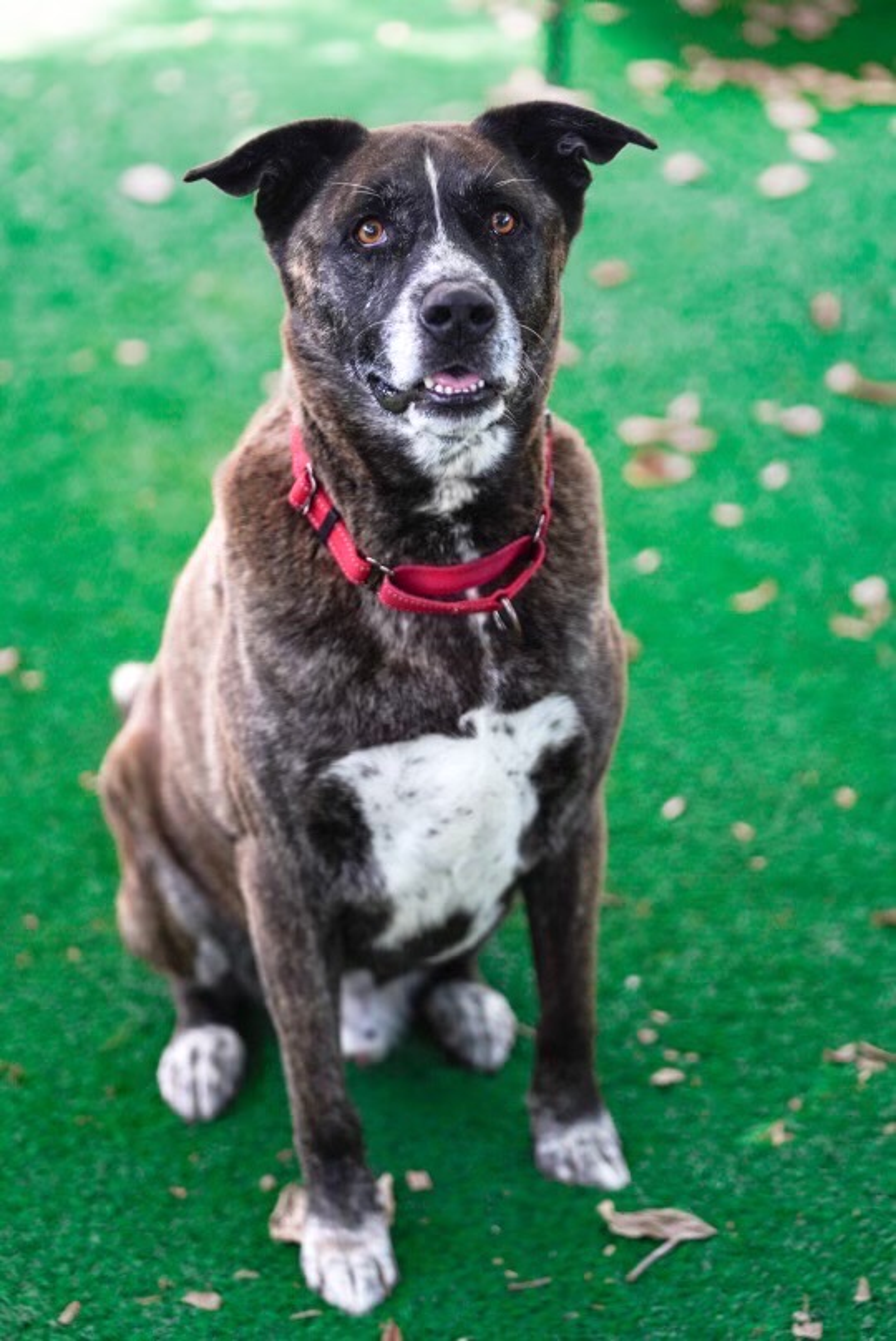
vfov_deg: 21.9
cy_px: 670
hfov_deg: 14.7
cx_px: 448
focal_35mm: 93
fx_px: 3466
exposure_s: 1/500
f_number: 2.8
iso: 320
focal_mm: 93
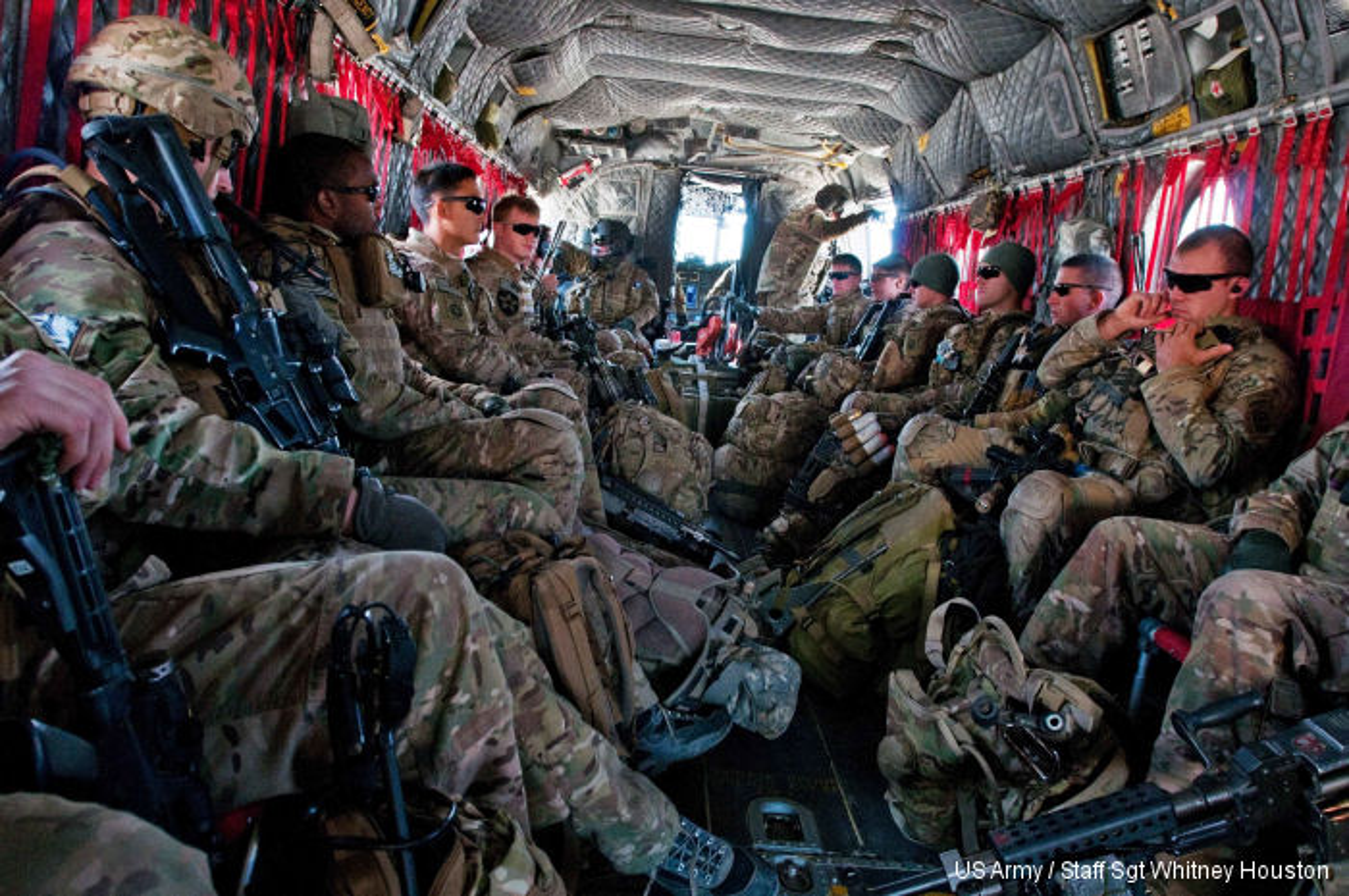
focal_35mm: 26
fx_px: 954
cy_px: 448
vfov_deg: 50.3
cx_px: 674
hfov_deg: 70.5
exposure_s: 1/80
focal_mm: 17
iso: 800
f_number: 6.3
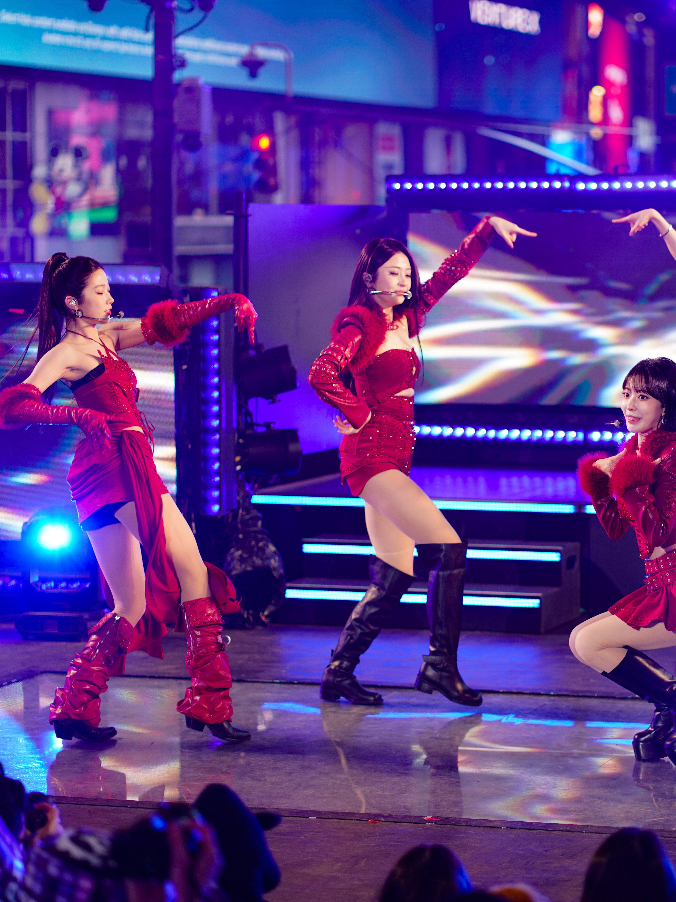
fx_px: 3203
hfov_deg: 12.0
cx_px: 558
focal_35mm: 123
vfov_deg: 16.0
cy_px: 449
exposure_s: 1/400
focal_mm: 85
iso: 160
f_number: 2
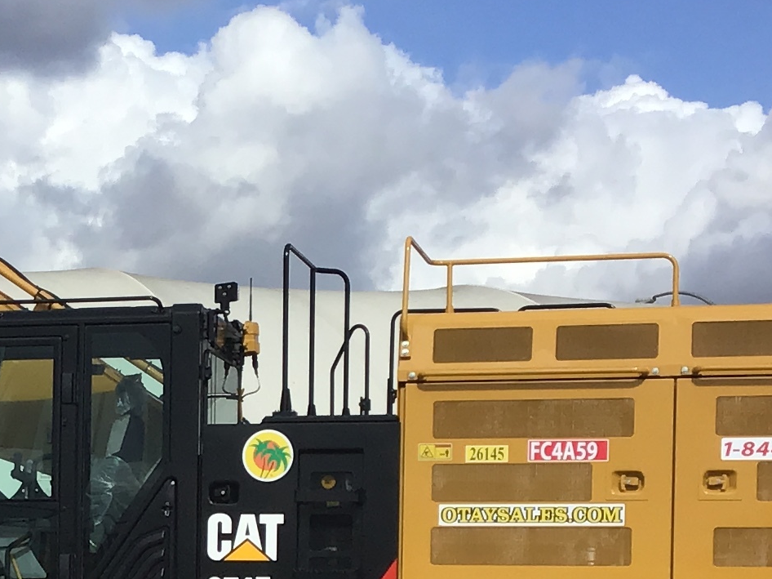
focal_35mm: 107
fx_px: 2386
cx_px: 55
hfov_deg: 18.0
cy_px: 630
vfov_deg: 13.6
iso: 25
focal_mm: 3.3
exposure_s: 1/2146
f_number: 2.4
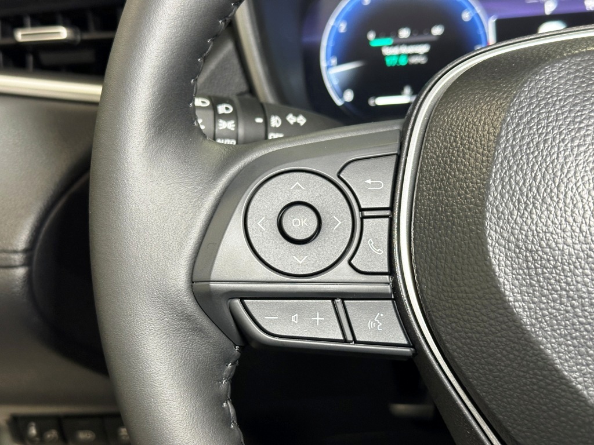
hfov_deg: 39.7
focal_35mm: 48
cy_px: 222
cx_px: 297
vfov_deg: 30.3
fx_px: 824
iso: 320
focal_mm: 6.86
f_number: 1.78
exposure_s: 1/40
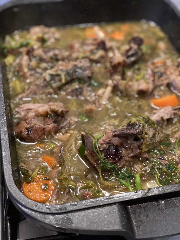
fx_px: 361
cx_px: 90
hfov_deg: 28.0
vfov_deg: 36.8
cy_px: 120
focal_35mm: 52
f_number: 2
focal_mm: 6
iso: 320
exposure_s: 1/25
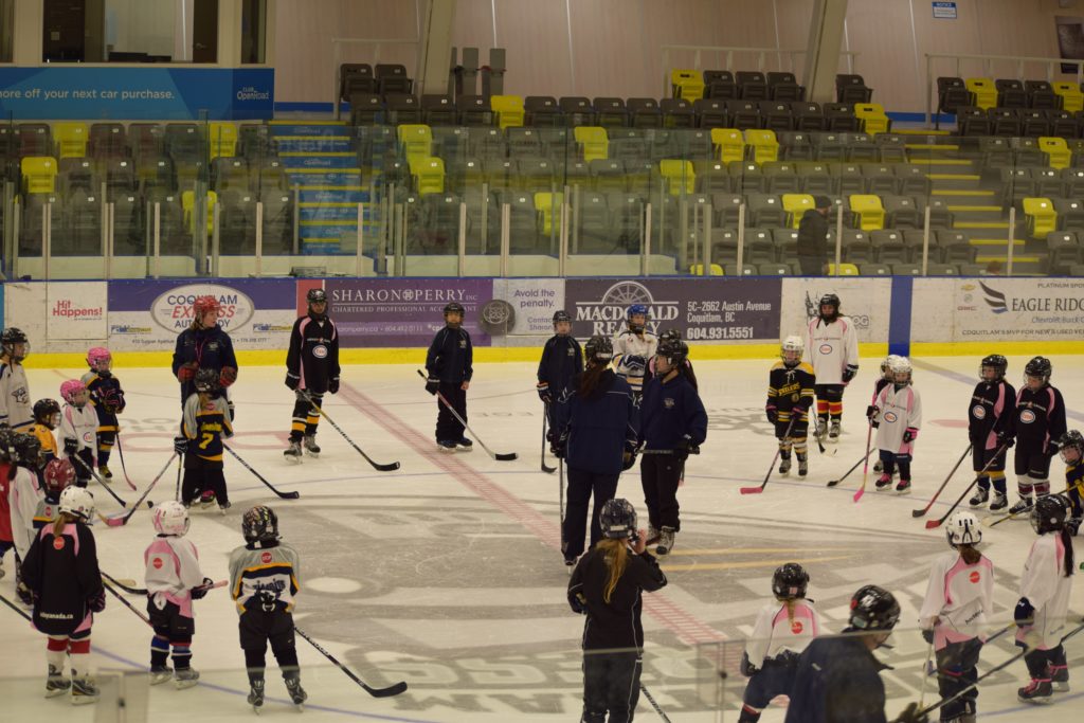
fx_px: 2484
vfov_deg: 16.6
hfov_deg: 24.6
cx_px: 542
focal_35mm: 82
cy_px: 362
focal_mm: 55
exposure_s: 1/125
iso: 400
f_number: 4
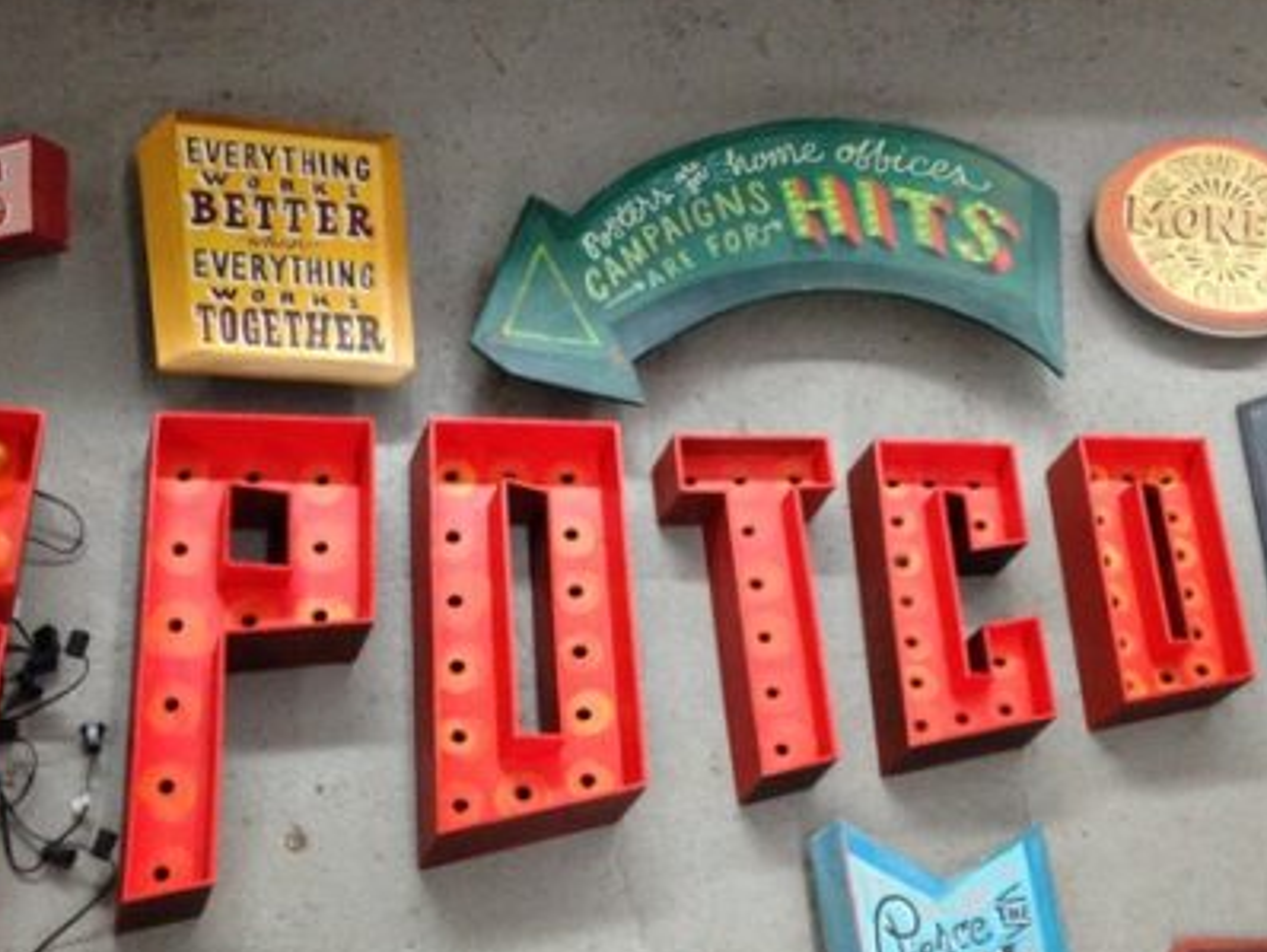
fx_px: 2051
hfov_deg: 34.3
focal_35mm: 56
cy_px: 661
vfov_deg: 25.9
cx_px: 528
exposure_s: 1/20
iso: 320
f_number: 2.4
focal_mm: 4.12
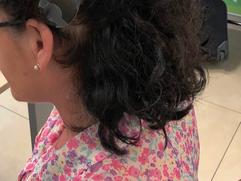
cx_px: 78
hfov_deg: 33.4
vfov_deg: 24.8
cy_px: 14
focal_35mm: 57
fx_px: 397
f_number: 1.8
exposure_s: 1/25
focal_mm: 4
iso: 40
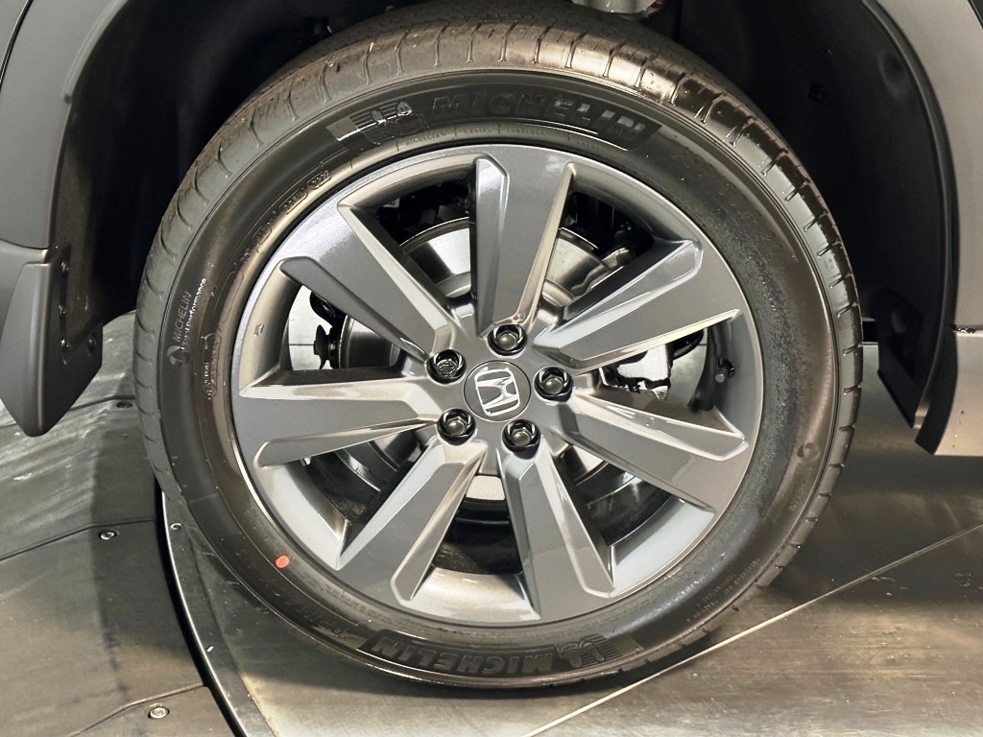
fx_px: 1363
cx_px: 492
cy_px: 368
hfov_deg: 39.7
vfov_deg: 30.3
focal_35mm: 48
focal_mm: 6.86
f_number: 1.78
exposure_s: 1/24
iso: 640
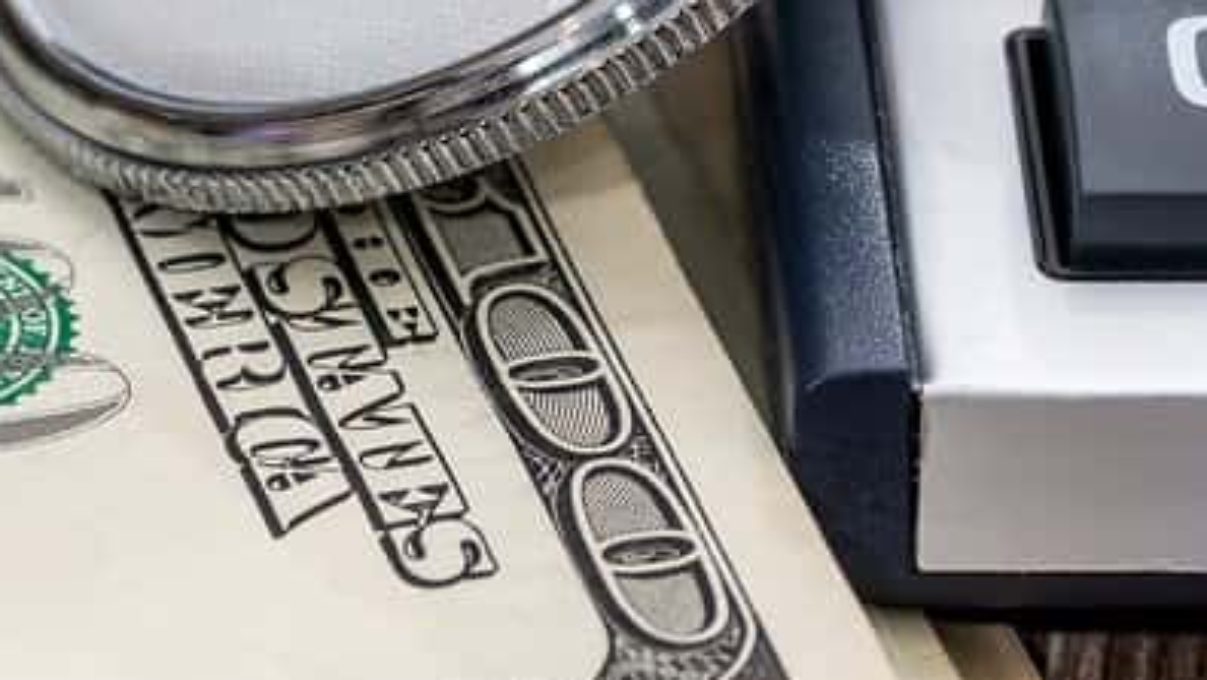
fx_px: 15014
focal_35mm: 469
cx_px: -236
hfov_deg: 4.6
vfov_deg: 2.6
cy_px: -46
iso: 320
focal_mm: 105
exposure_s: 1/125
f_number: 10
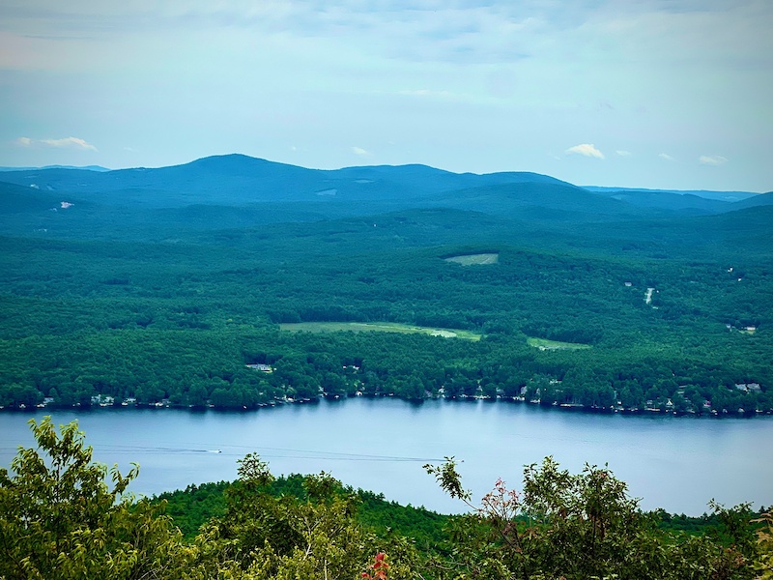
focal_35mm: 77
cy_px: 290
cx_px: 386
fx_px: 1719
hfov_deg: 25.3
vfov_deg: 19.1
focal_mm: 9
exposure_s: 1/401
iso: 32
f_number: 2.8
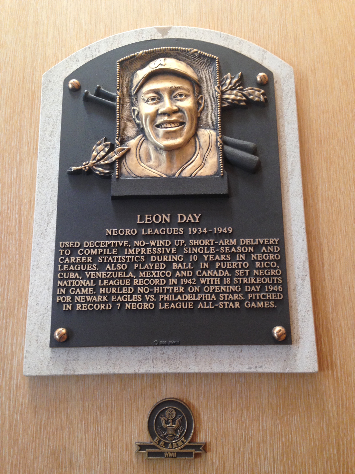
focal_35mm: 33
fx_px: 451
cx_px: 178
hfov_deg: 42.9
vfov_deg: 55.4
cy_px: 237
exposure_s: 1/20
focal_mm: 4.12
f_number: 2.4
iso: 100
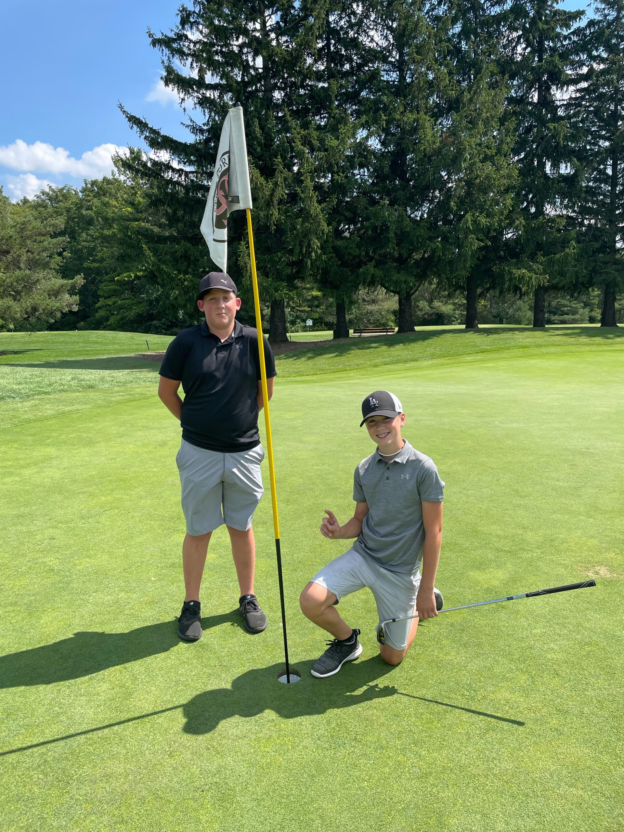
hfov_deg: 53.1
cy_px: 416
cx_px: 312
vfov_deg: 67.3
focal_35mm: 26
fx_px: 625
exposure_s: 1/2212
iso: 32
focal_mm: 4.2
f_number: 1.6
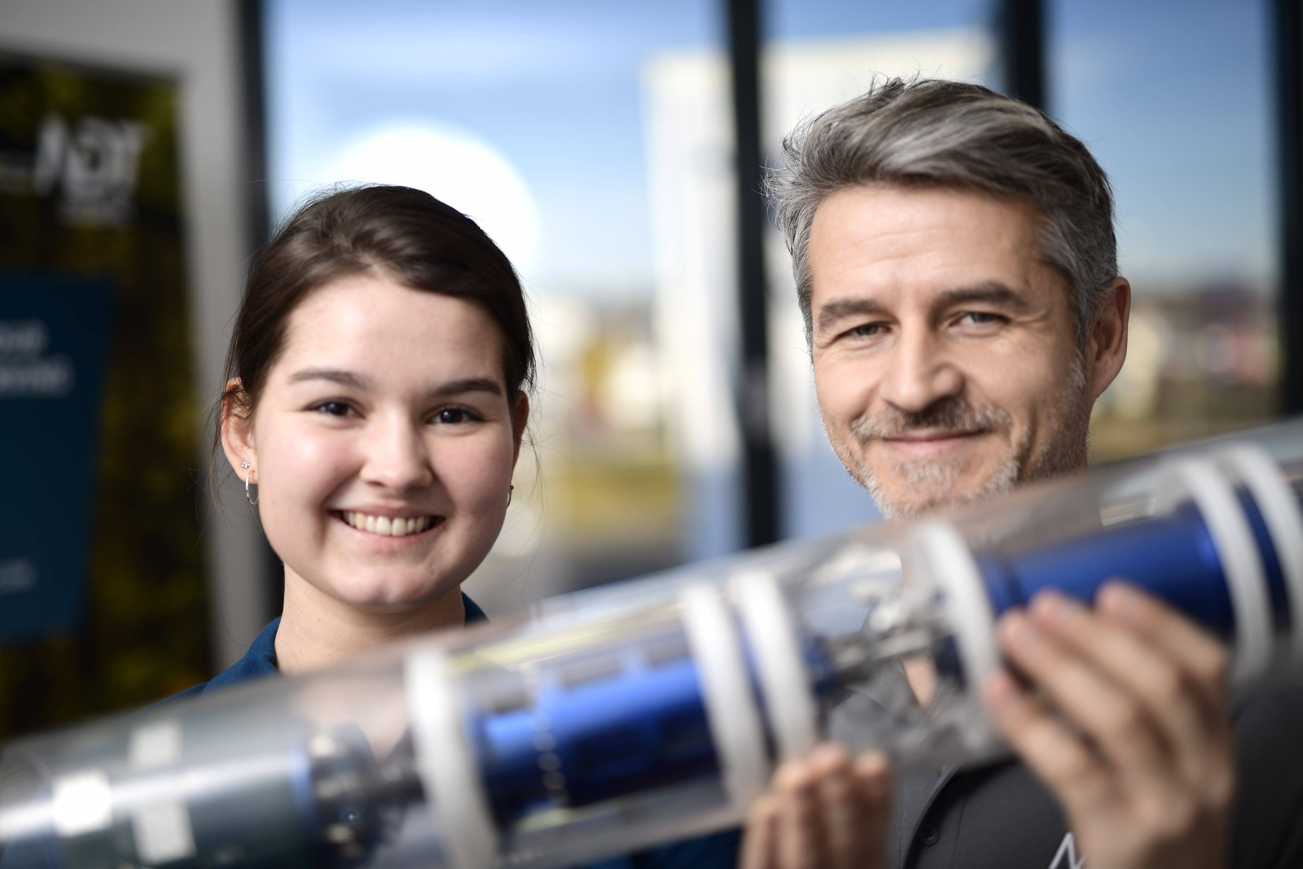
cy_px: 434
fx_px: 1810
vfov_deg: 27.0
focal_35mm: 50
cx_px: 652
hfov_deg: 39.6
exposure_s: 1/250
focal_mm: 50
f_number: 1.8
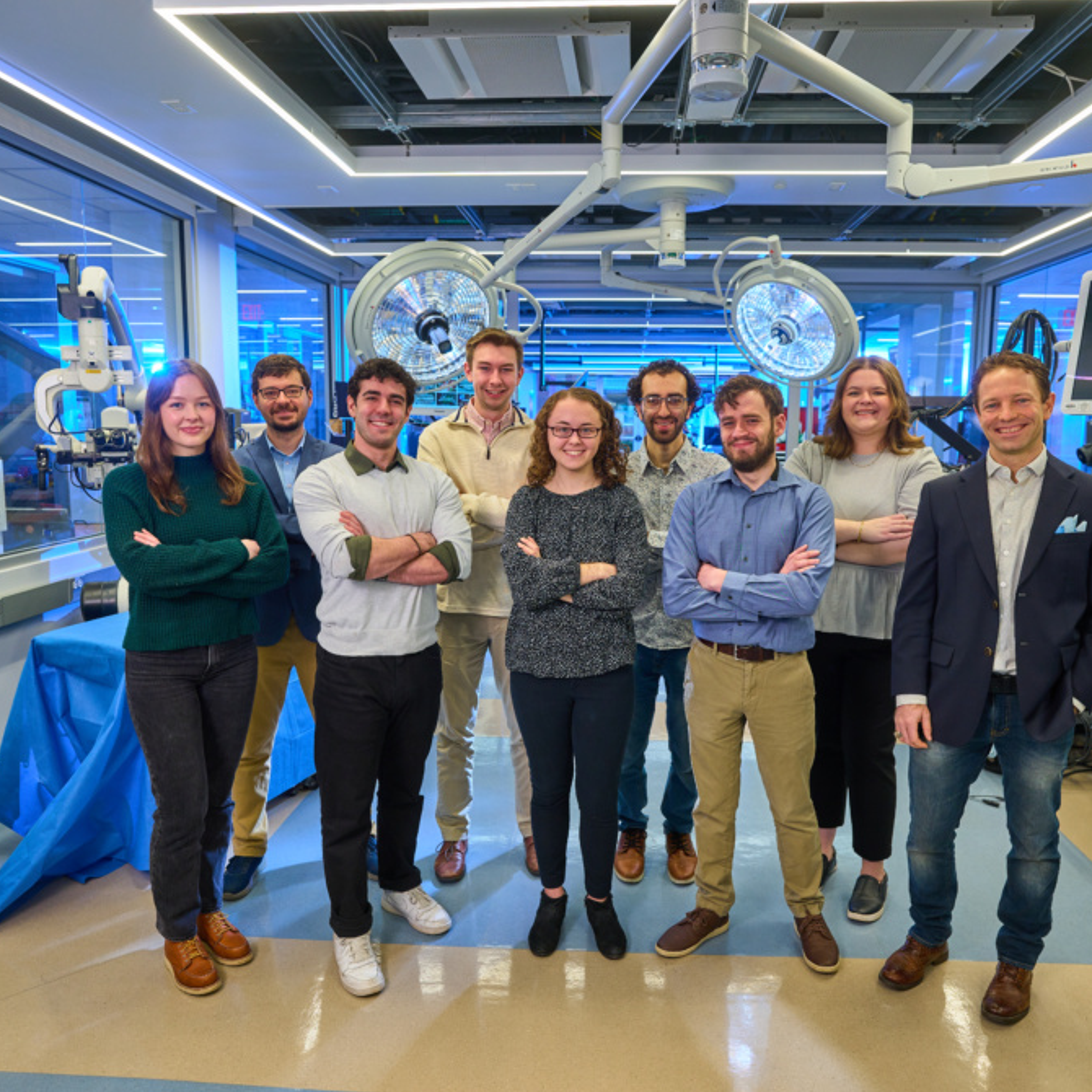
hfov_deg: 60.9
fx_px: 928
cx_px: 579
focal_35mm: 26
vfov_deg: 60.9
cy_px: 553
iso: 100
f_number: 2.8
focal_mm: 20
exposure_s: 1/160
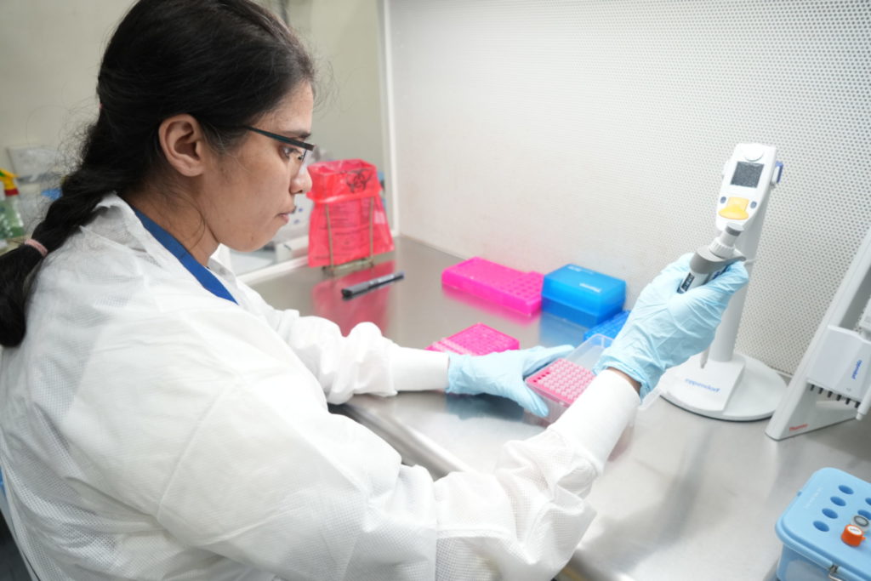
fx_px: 581
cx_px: 436
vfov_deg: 53.1
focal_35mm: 24
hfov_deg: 73.7
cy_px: 290
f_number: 4
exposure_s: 1/160
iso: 2000
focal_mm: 24
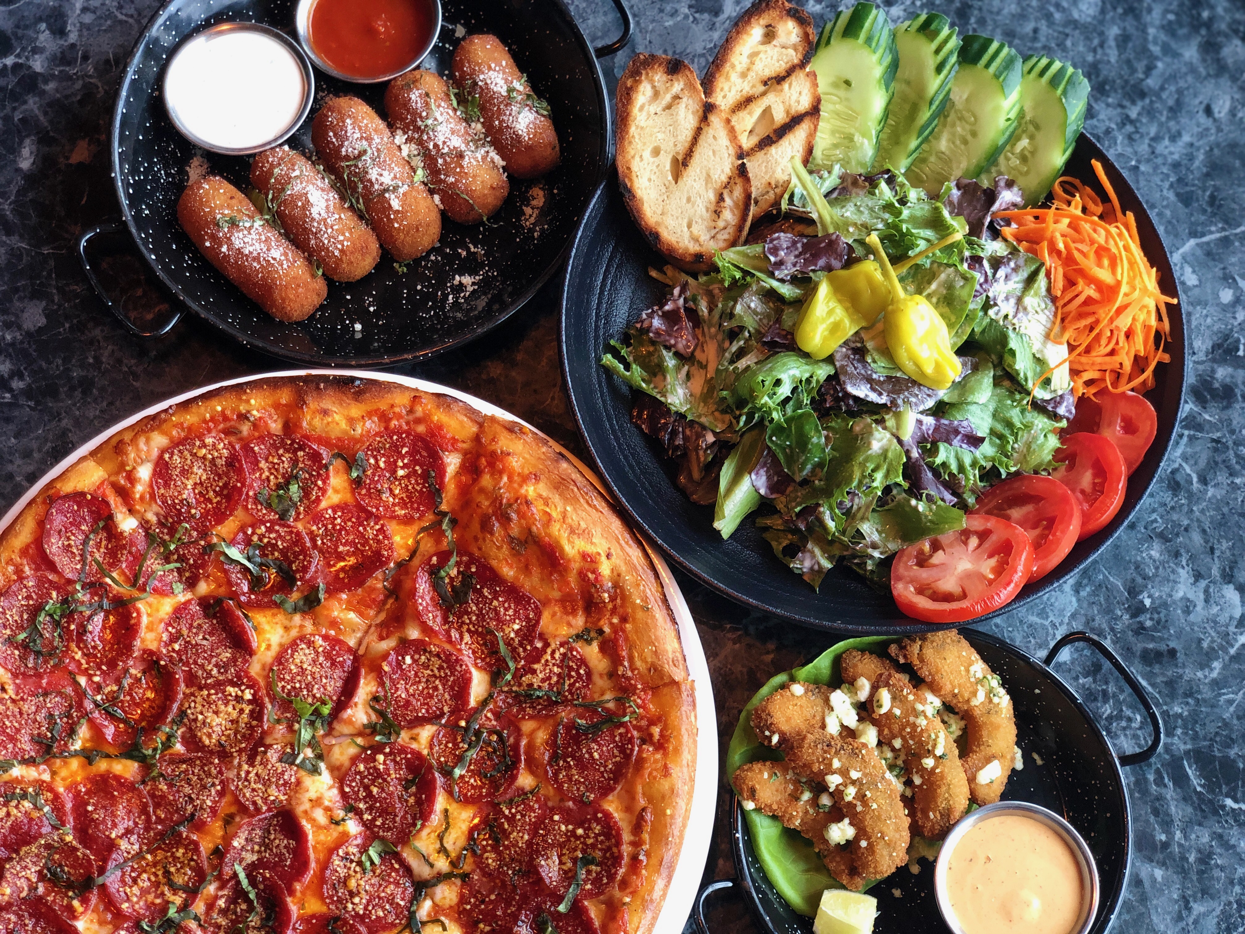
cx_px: 622
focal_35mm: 52
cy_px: 467
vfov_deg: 28.0
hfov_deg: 36.8
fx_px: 1870
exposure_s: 1/60
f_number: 2.4
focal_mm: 6
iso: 80
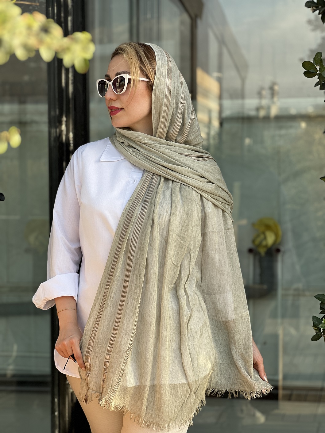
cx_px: 162
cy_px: 216
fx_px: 964
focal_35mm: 77
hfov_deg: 19.1
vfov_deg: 25.3
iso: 32
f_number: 2.8
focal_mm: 9
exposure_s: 1/121
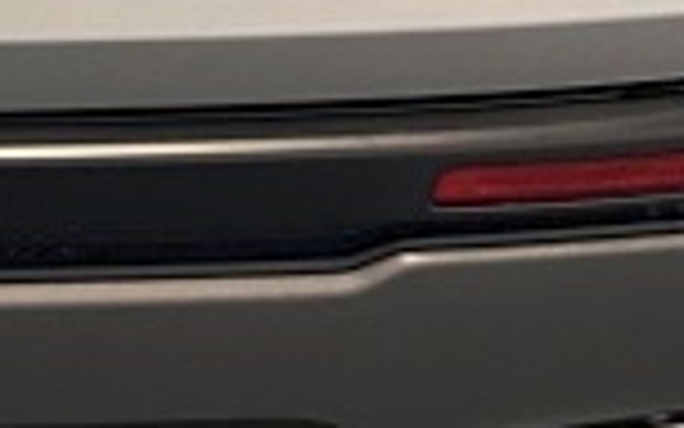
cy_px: -500
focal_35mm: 171
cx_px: -454
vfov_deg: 7.3
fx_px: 3188
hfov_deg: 11.5
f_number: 1.78
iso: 320
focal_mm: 6.86
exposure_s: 1/60
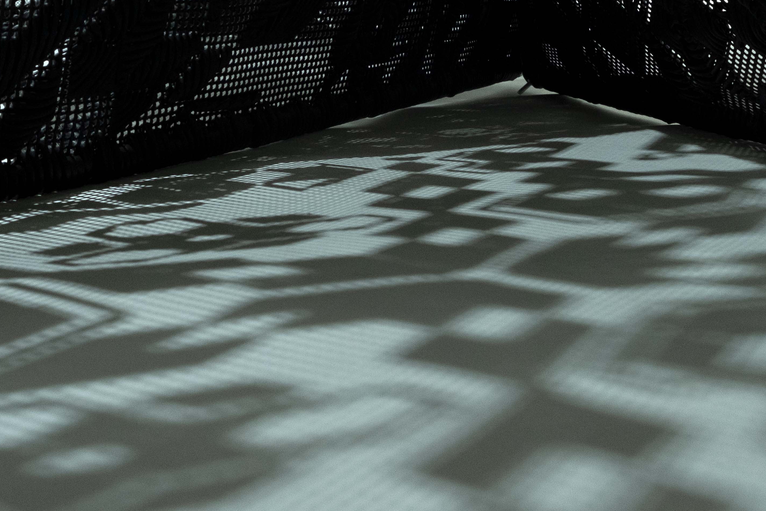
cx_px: 425
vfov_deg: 22.4
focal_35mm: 59
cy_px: 44
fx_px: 1255
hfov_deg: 33.9
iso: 1250
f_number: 9
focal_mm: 18
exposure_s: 1/15
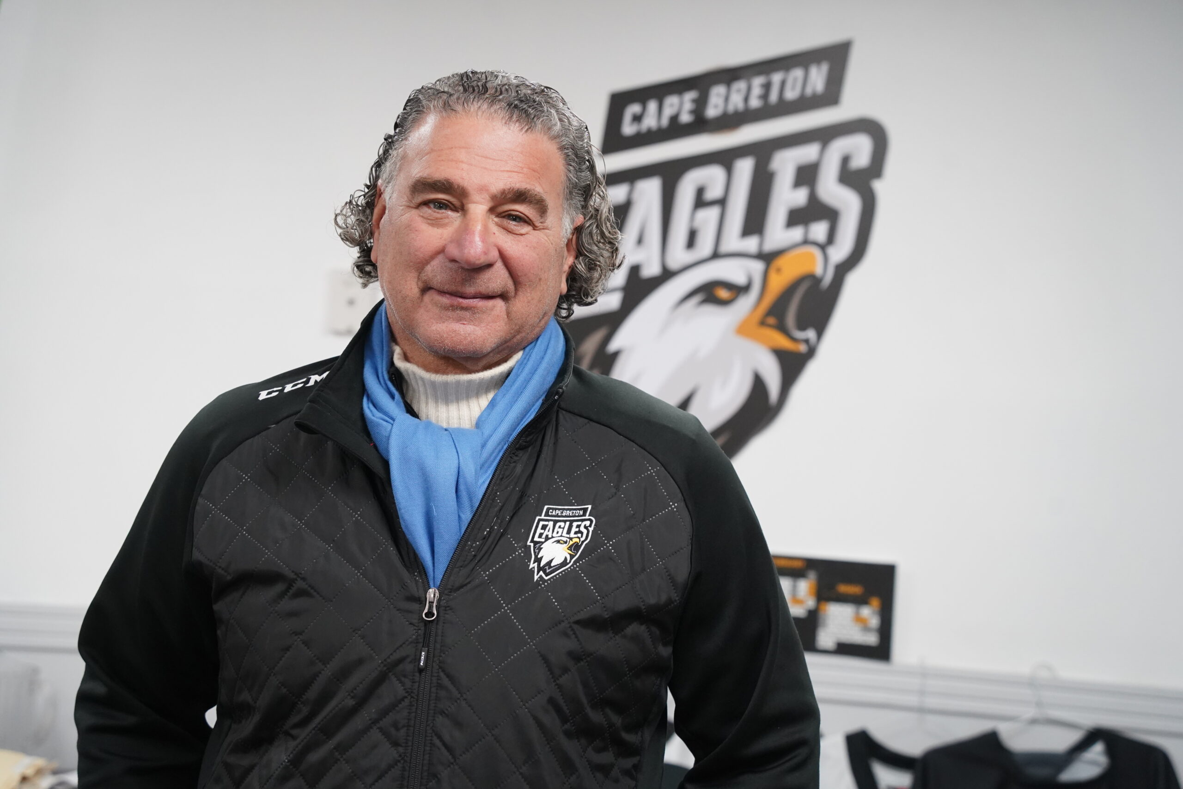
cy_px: 394
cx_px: 592
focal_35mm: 73
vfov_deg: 18.7
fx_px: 2399
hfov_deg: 27.7
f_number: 5
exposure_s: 1/250
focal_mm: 73
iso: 4000
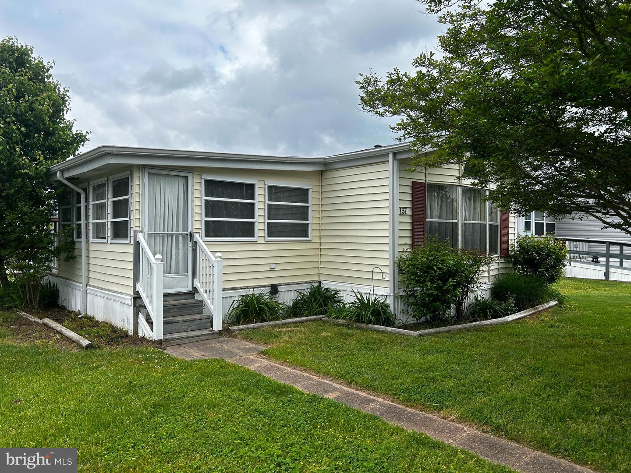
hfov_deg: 67.3
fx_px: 474
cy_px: 236
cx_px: 316
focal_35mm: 26
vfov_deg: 53.1
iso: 50
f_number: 1.5
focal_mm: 5.7
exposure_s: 1/3077
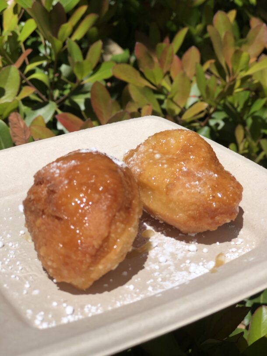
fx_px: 586
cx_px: 134
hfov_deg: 25.7
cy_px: 178
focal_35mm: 57
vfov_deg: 33.8
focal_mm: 6.6
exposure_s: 1/1600
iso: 20
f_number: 2.8
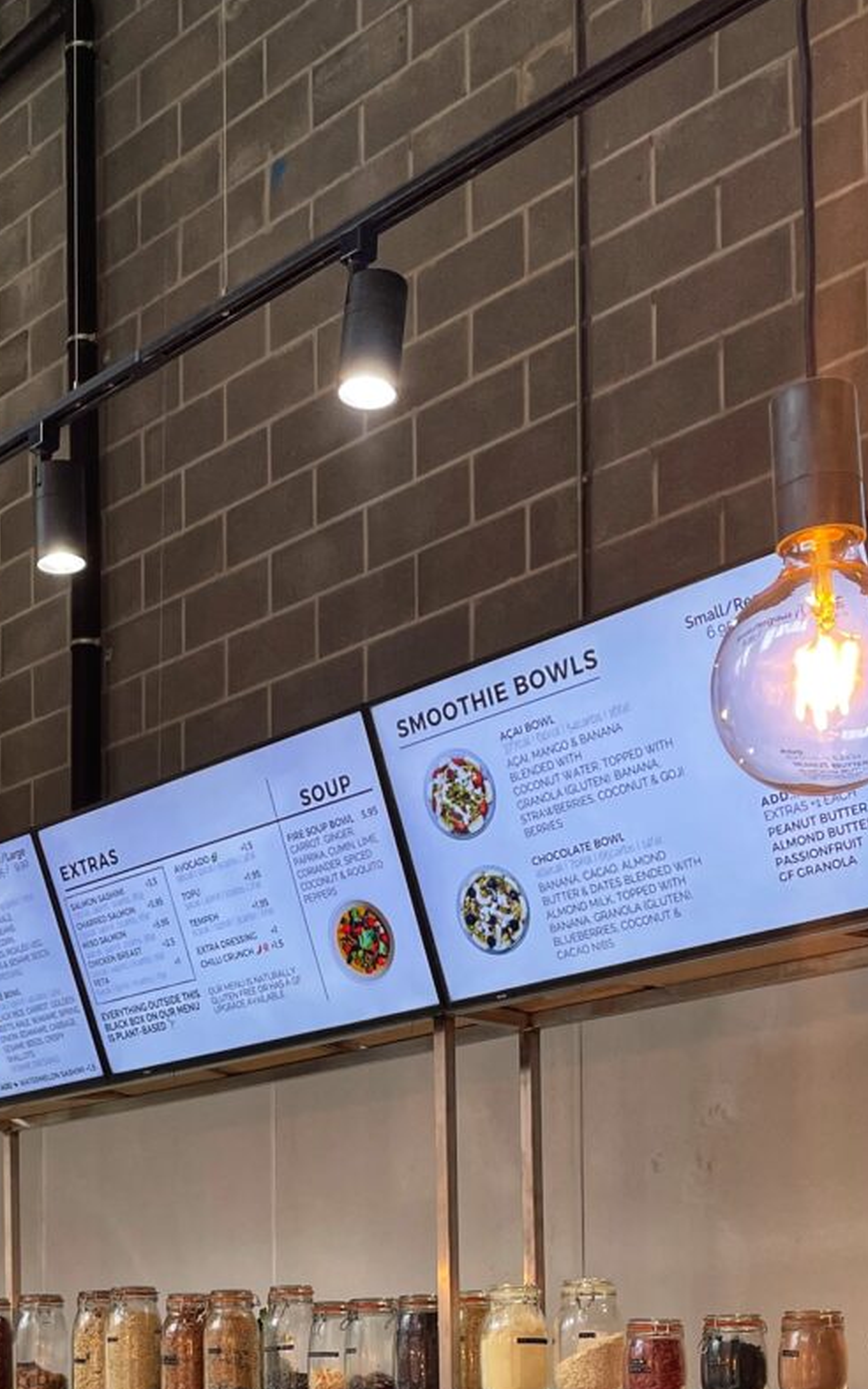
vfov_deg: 33.5
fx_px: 2119
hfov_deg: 22.6
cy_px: 1359
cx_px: 101
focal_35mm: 56
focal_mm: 4.2
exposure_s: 1/100
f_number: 1.6
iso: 80
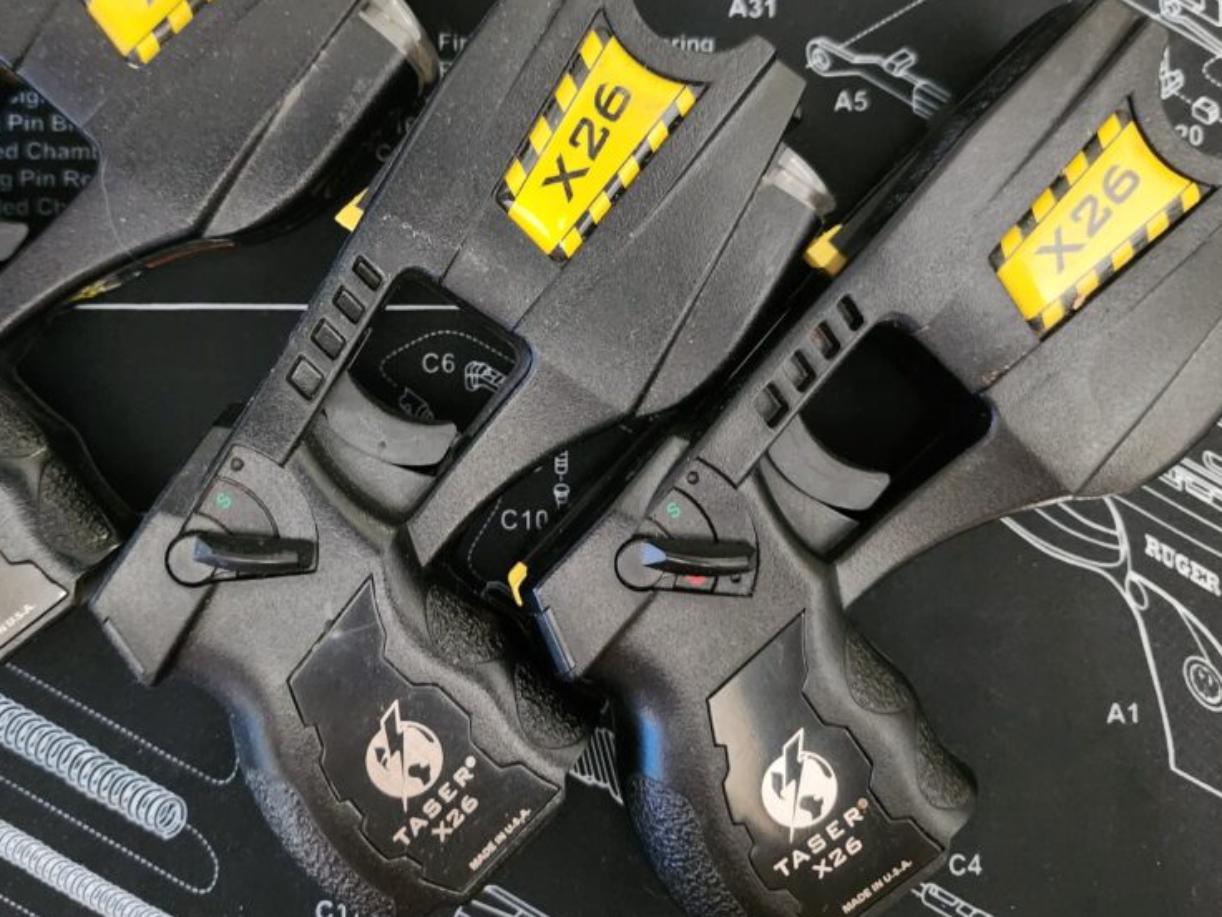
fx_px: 1130
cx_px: 493
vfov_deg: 43.9
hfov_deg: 56.4
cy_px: 367
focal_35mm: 32
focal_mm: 6.4
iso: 1250
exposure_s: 1/17
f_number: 1.8
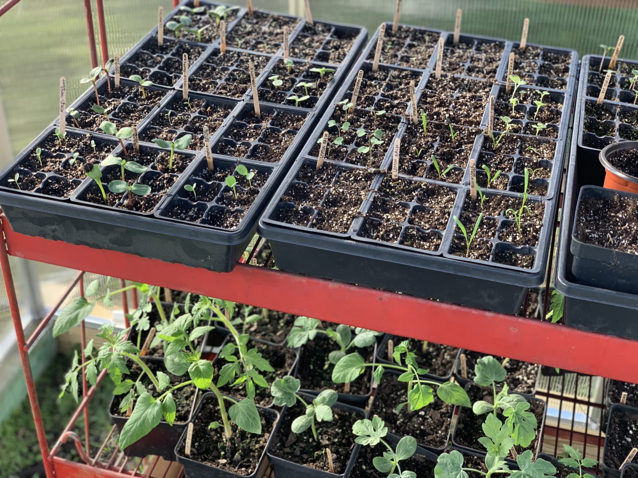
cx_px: 319
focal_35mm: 52
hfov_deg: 36.8
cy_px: 239
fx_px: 958
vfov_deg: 28.0
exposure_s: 1/122
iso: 32
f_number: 2.4
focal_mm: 6
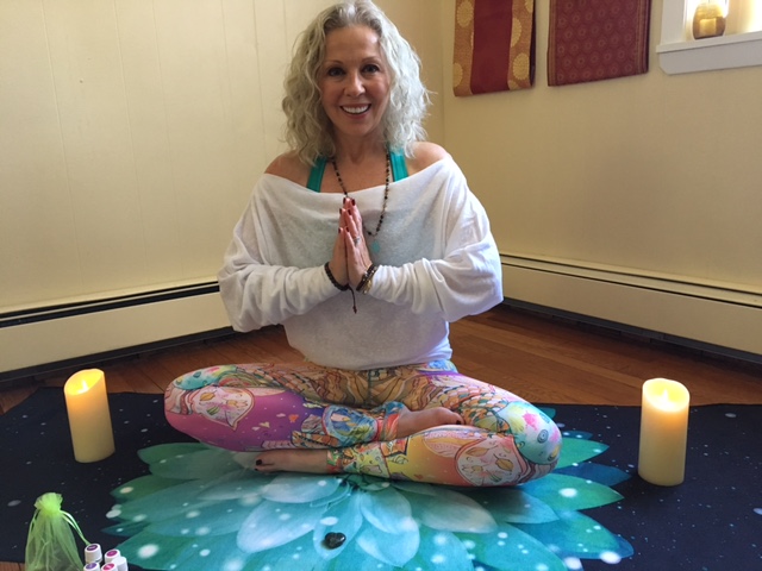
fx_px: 638
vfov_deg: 48.2
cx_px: 381
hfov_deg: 61.7
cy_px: 286
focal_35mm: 29
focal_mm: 4.15
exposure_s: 1/24
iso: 200
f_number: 2.2
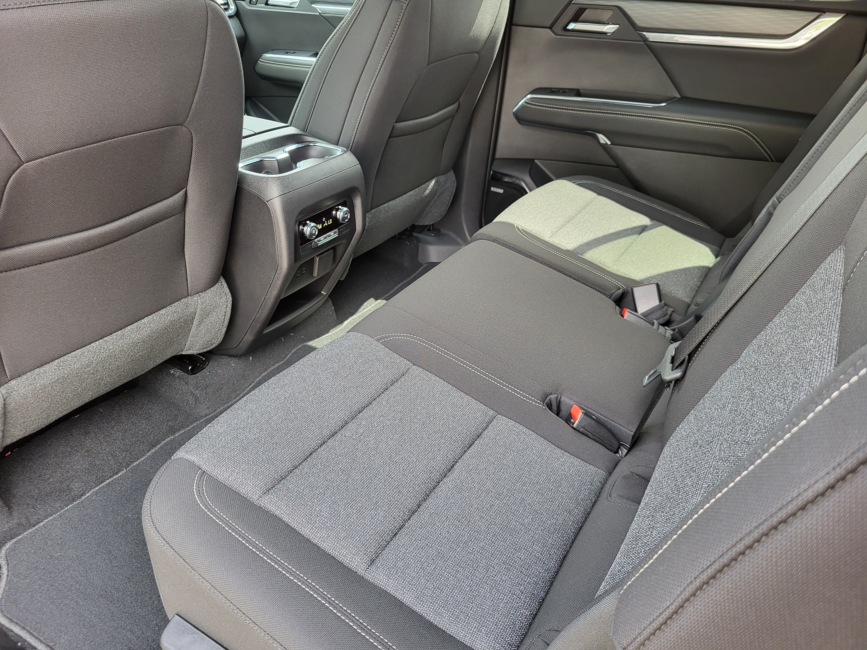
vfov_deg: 53.1
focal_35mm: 26
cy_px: 325
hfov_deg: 67.3
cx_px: 434
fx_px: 651
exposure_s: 1/120
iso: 160
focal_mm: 5.4
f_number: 1.8
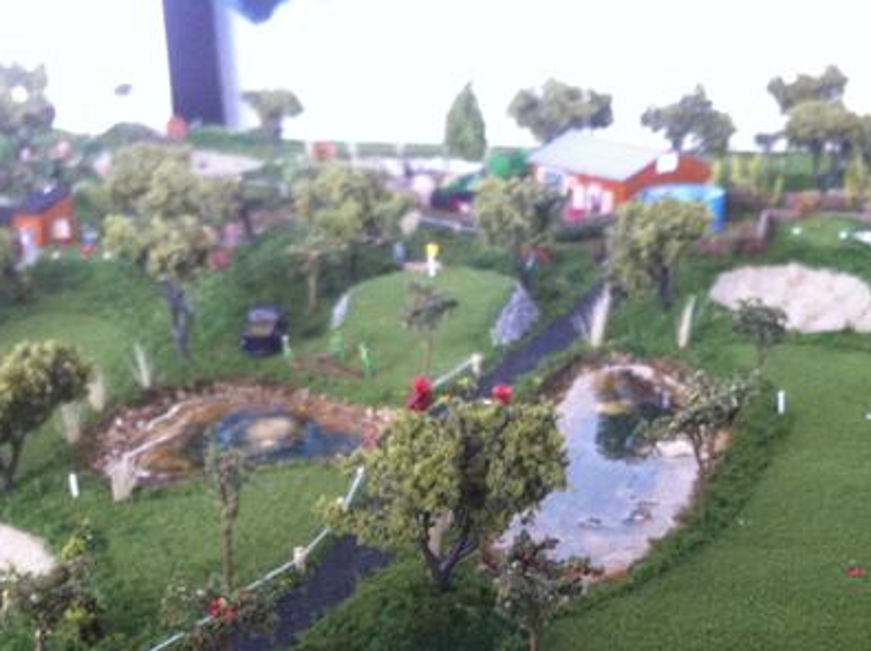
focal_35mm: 62
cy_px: 575
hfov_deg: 31.2
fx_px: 1558
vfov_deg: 23.0
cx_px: 481
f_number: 2.8
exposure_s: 1/17
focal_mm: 3.85
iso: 250
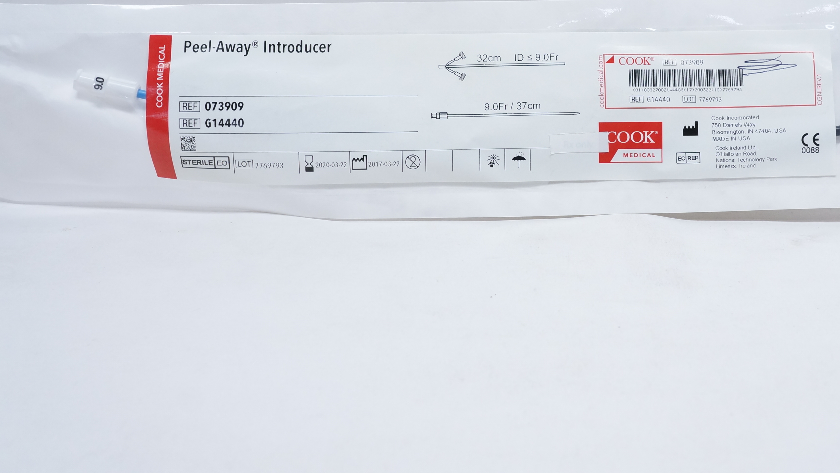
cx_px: 589
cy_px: 104
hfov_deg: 44.5
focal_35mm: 45
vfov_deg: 26.1
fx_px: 1002
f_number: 7.1
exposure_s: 1/50
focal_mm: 20
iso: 800
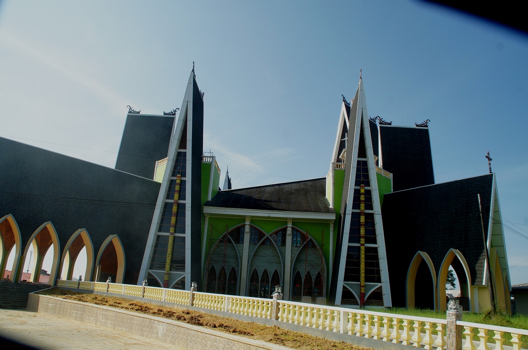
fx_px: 396
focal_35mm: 27
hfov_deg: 67.4
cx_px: 264
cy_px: 175
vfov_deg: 47.8
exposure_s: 1/250
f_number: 10
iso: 200
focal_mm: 18
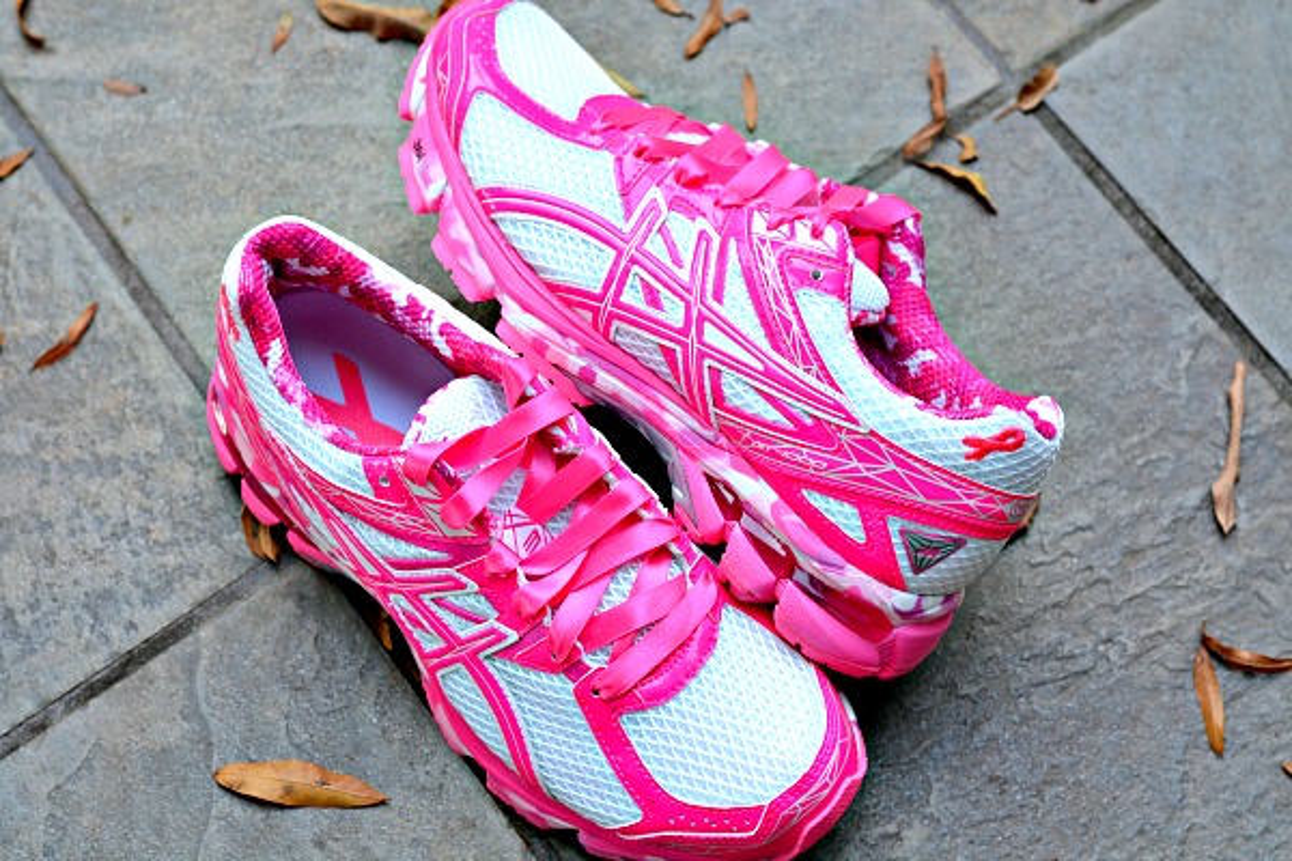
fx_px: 2691
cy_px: 430
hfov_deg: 27.0
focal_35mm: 75
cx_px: 646
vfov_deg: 18.2
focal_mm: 50
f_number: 4.5
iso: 400
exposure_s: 1/80
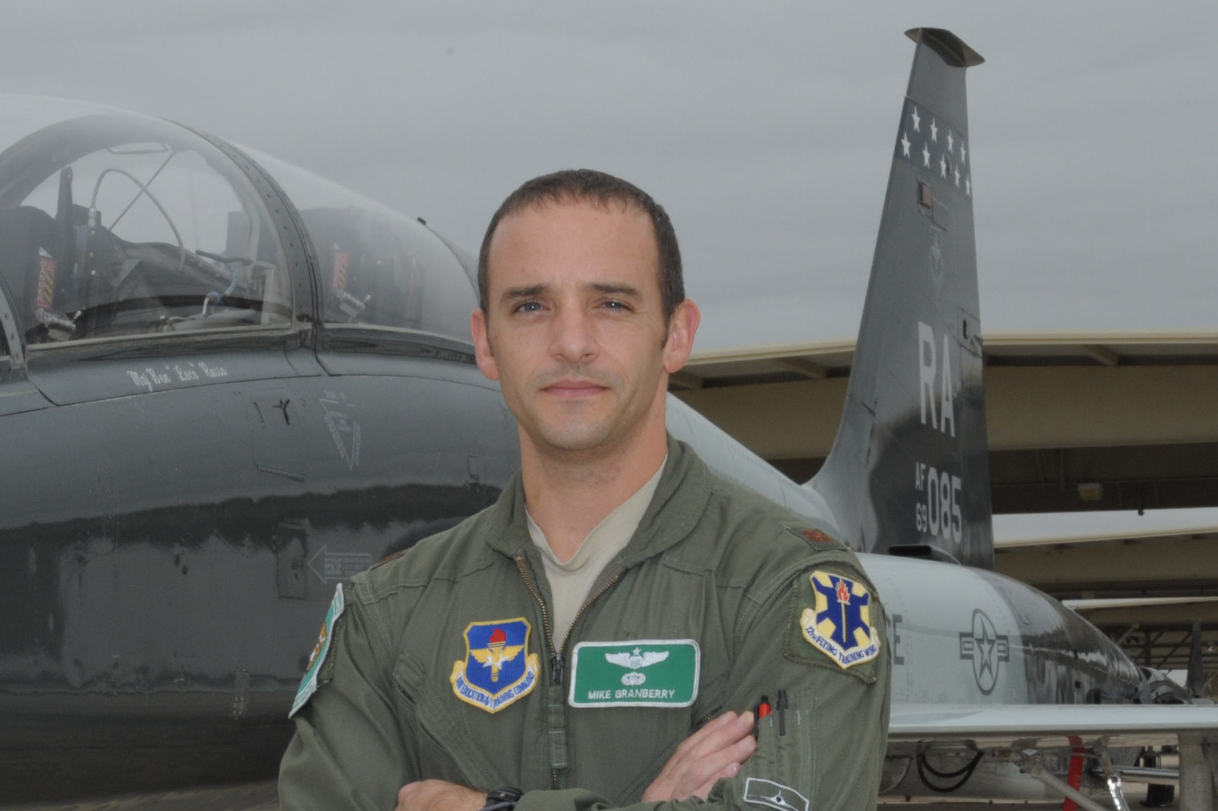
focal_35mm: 120
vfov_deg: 11.4
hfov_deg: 17.1
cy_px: 601
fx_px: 4057
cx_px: 556
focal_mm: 55
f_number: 22
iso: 1000
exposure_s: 1/200
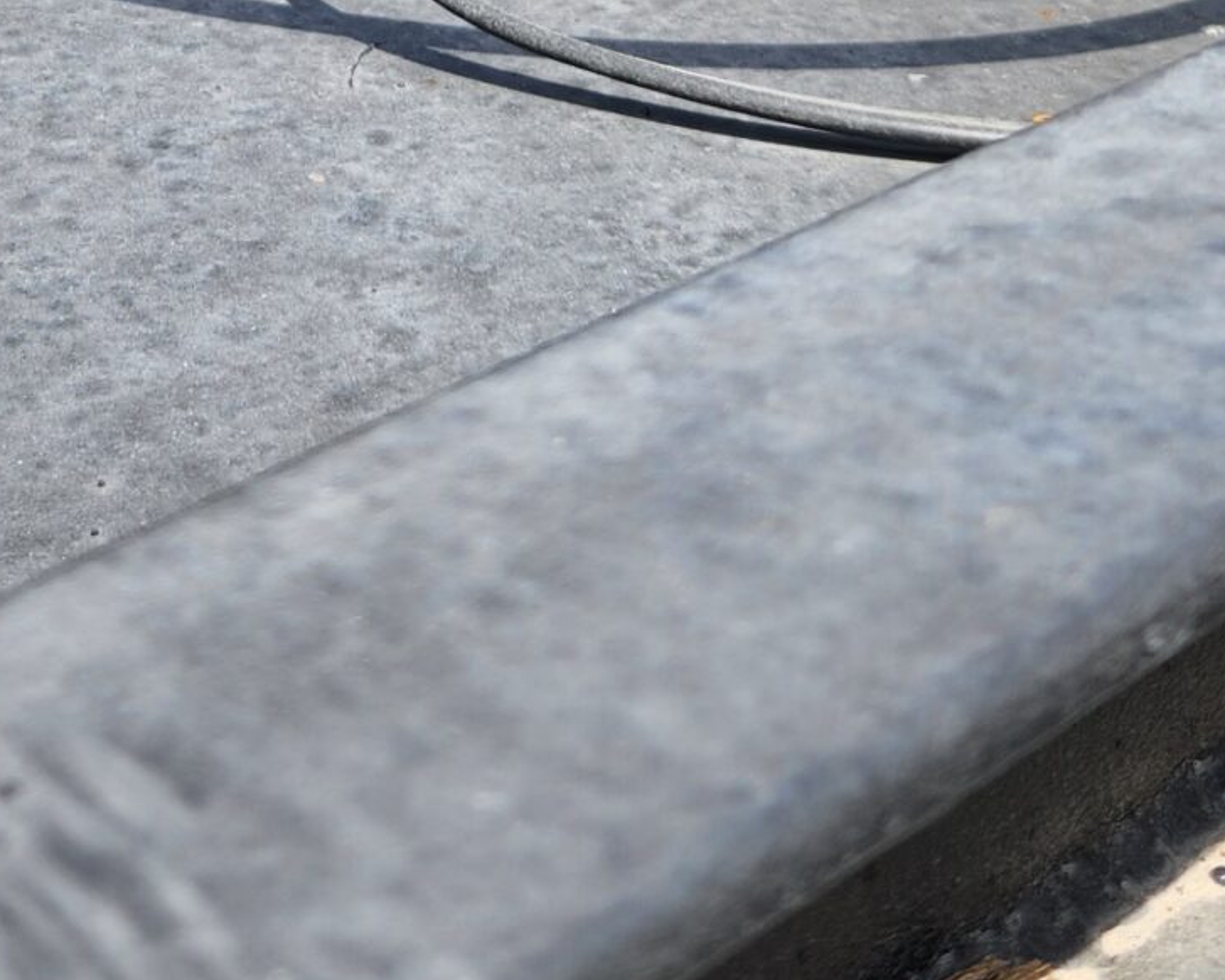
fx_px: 2865
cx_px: 197
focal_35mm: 79
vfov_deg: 17.6
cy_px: -461
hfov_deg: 23.7
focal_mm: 5.4
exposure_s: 1/814
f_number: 1.8
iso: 20
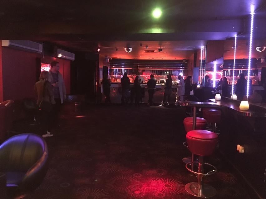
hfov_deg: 61.7
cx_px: 133
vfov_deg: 48.2
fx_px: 223
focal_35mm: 29
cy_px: 100
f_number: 2.2
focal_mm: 4.15
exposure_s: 1/17
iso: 1250
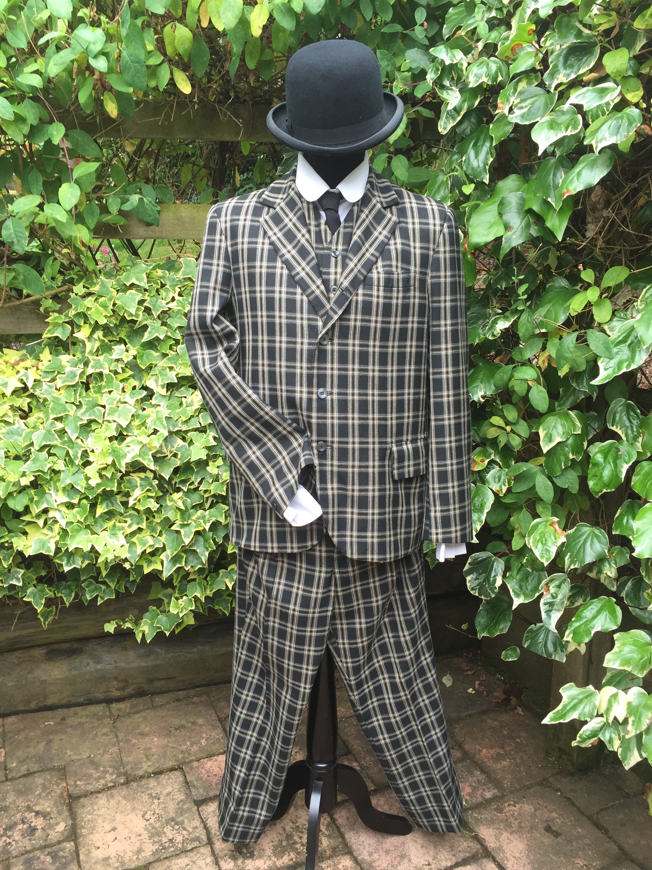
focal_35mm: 29
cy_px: 435
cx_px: 326
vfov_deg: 61.7
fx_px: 728
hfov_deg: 48.2
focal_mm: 4.15
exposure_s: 1/100
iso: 50
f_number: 2.2
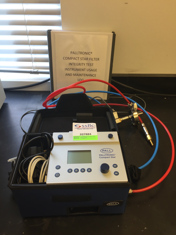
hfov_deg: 48.2
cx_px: 88
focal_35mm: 29
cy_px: 118
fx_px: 197
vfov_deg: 61.7
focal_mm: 4.15
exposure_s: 1/60
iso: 40
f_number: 2.2
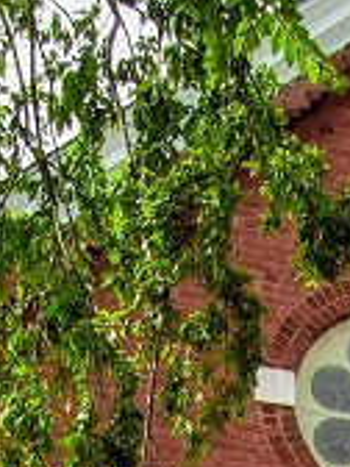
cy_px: 973
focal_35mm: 201
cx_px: 442
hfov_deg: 7.3
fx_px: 2710
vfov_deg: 9.2
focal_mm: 13
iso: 200
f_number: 6.3
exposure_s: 1/250
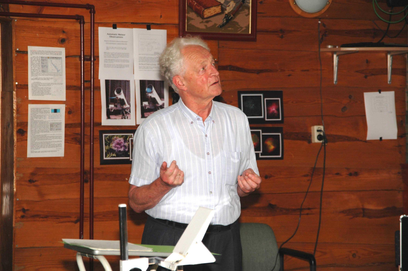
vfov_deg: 9.6
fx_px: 1614
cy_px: 136
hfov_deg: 14.4
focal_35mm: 142
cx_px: 204
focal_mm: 95
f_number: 5.6
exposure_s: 1/60
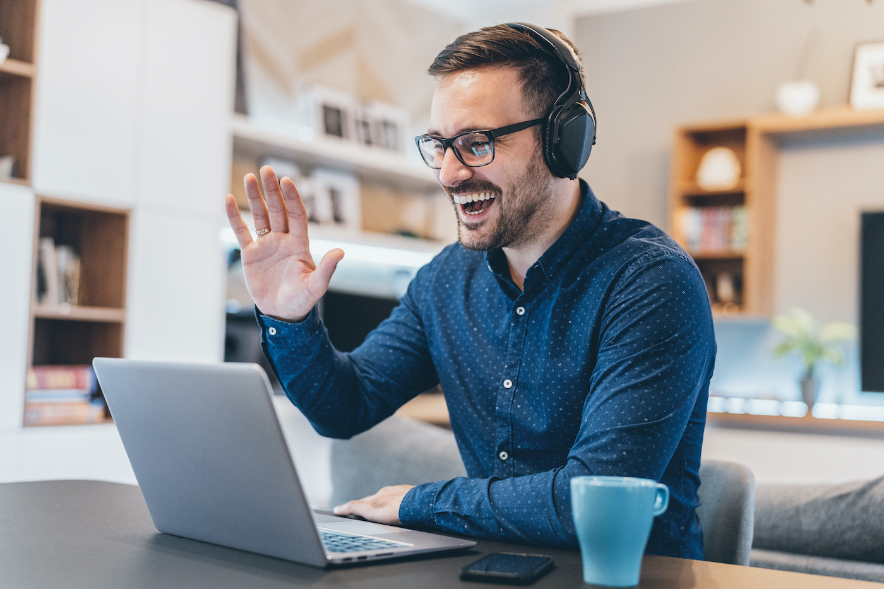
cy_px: 294
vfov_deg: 27.0
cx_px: 442
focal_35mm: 50
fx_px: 1228
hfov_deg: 39.6
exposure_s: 1/200
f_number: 1.8
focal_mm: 50
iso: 2000
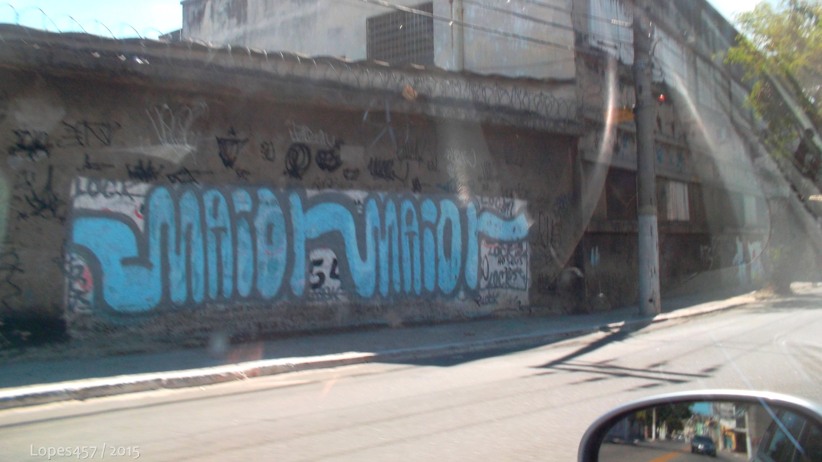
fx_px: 676
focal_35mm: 31
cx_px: 405
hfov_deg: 62.6
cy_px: 169
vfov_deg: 37.5
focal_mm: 4.1
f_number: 3.3
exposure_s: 1/85
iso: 80
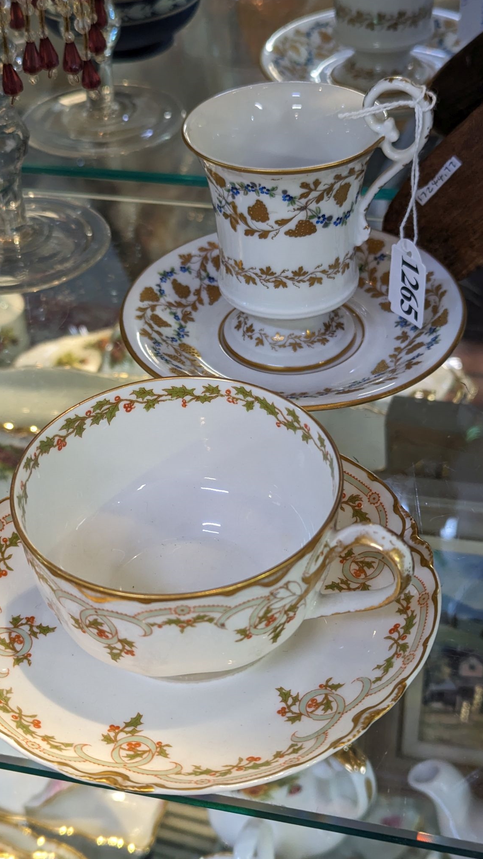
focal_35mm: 53
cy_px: 429
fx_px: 1207
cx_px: 227
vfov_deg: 39.2
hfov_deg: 22.6
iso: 172
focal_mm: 6.81
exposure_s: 1/50
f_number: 1.85
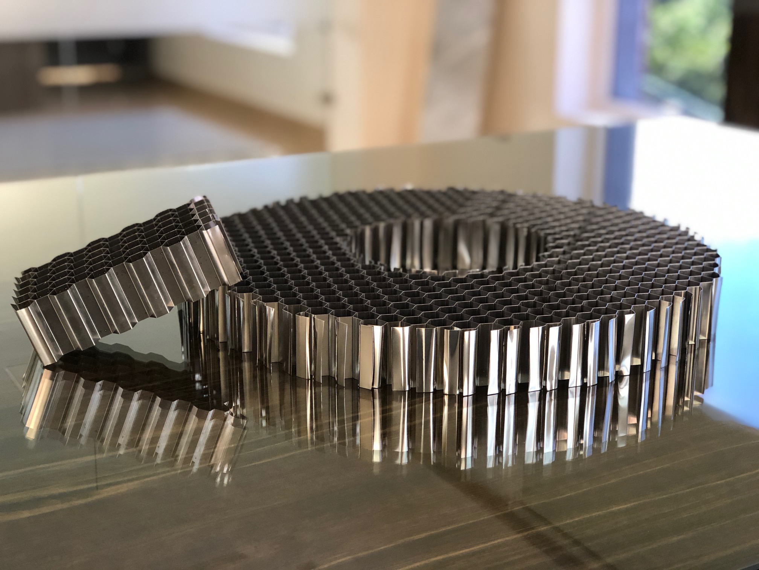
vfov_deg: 25.7
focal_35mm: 57
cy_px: 285
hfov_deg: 33.8
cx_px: 380
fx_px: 1250
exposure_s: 1/30
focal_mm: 6.6
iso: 80
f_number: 2.8
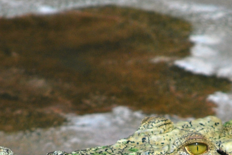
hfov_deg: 2.0
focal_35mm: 1045
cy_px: 226
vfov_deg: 1.3
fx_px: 6743
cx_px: 148
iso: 200
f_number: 5.6
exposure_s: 1/500
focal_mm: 200
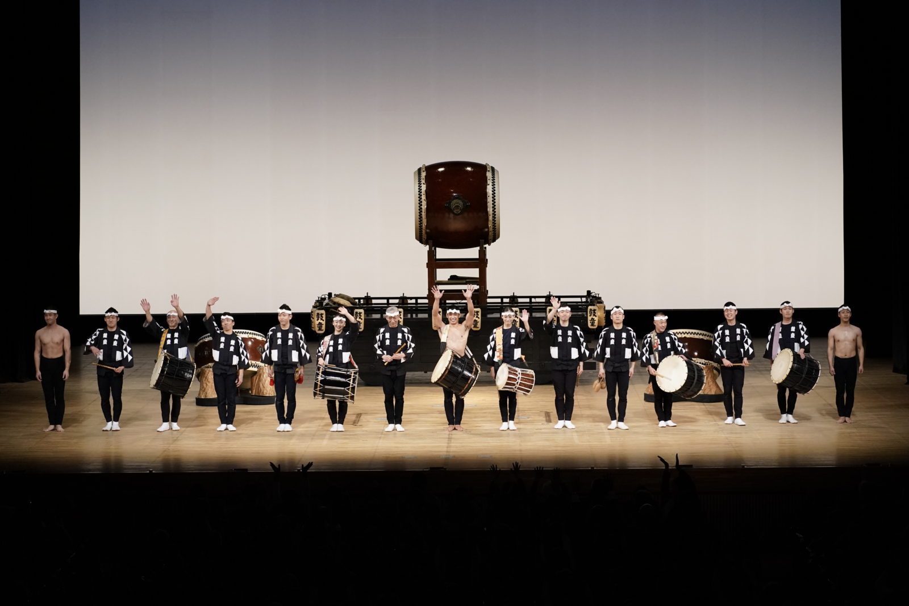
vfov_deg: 13.7
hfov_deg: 20.4
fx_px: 2525
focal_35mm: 100
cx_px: 454
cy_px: 303
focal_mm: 100
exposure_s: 1/500
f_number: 5.6
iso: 5000
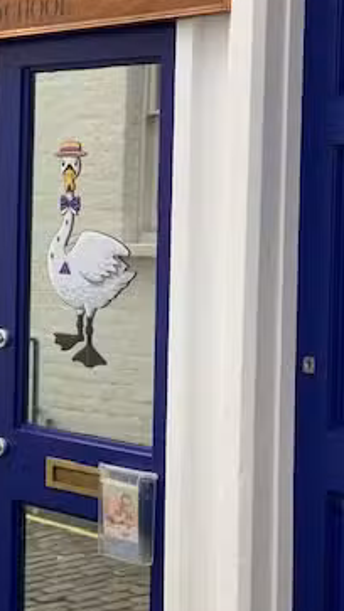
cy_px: 258
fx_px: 1623
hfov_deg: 11.9
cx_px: -24
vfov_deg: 21.3
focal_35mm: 100
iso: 100
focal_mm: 6
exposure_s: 1/122
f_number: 2.4
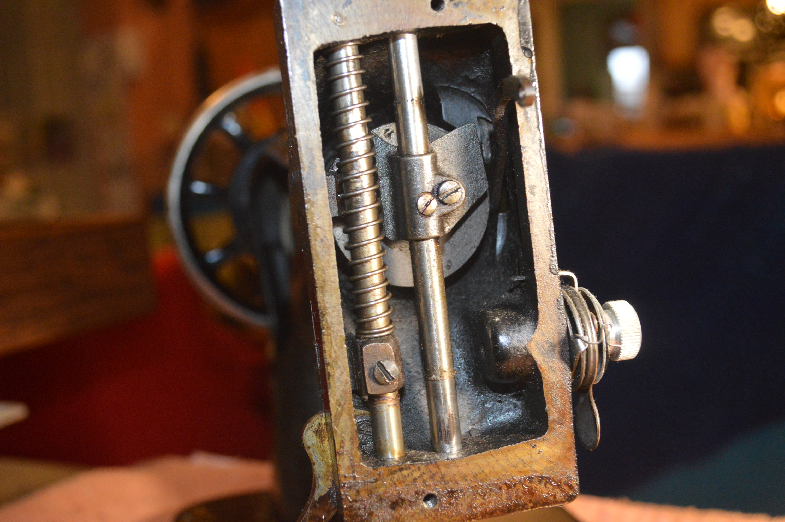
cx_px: 392
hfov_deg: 43.6
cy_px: 261
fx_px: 980
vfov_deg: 29.8
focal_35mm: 45
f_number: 4.5
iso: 2500
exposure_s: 1/60
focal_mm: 30
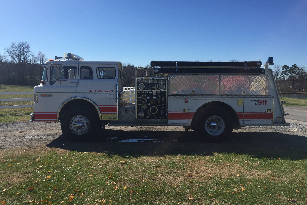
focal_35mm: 31
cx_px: 155
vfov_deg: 42.3
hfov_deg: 60.3
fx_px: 264
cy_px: 98
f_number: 2.2
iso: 32
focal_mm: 4.15
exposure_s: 1/2475
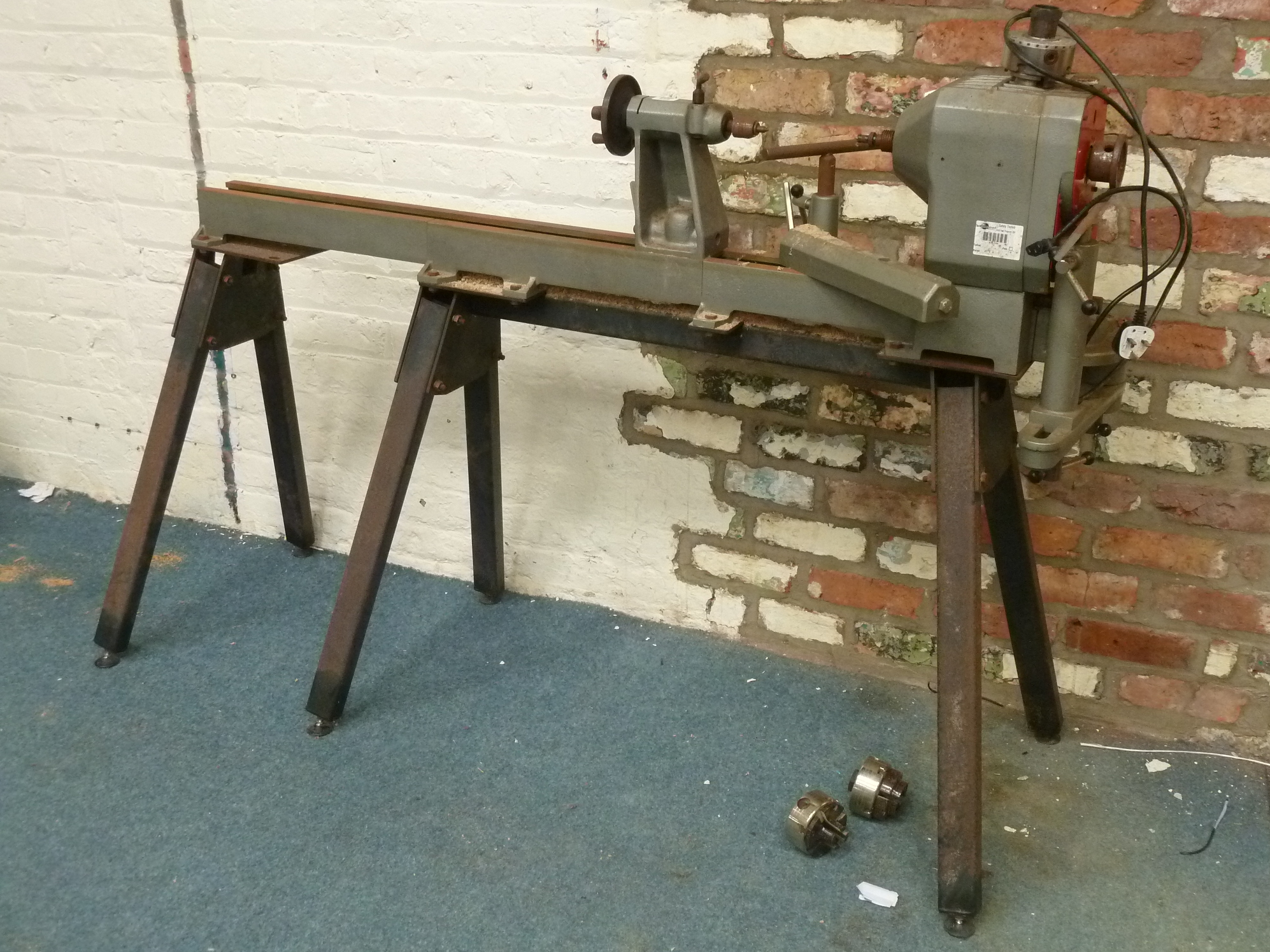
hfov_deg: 49.0
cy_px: 479
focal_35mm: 38
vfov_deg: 37.7
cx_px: 650
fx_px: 1394
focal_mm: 6.1
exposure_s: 1/13
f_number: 3.6
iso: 400
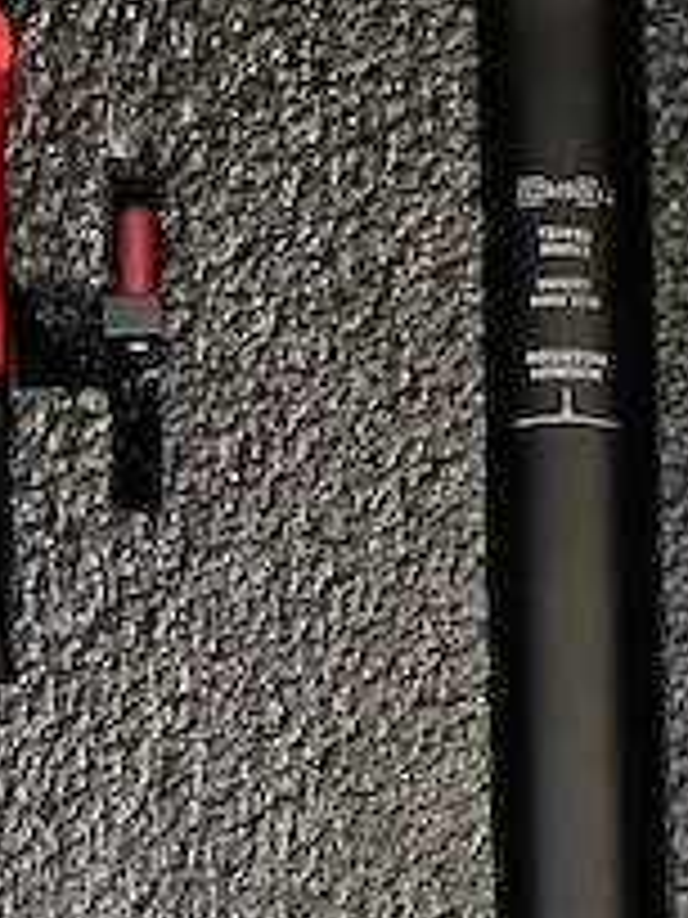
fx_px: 2703
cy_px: 1364
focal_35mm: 102
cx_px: 886
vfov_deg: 17.4
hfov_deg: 14.0
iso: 640
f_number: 1.6
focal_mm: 5.1
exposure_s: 1/13
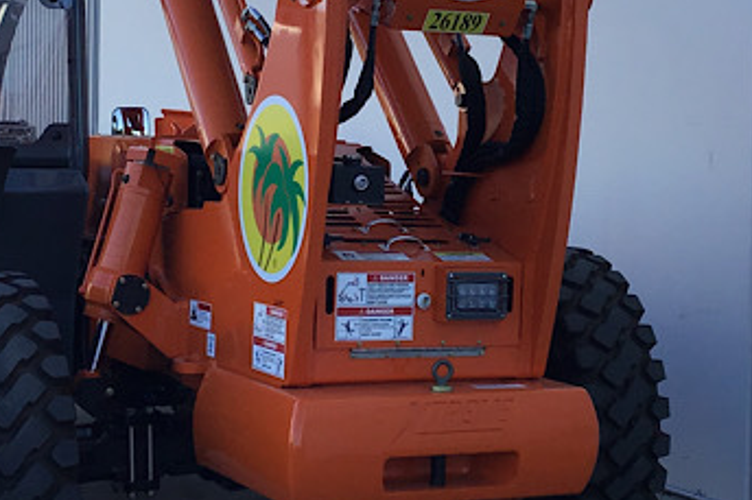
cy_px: 166
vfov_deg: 22.5
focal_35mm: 60
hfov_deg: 33.0
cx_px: 232
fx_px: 1253
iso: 25
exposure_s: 1/348
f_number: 2.4
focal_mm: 3.3
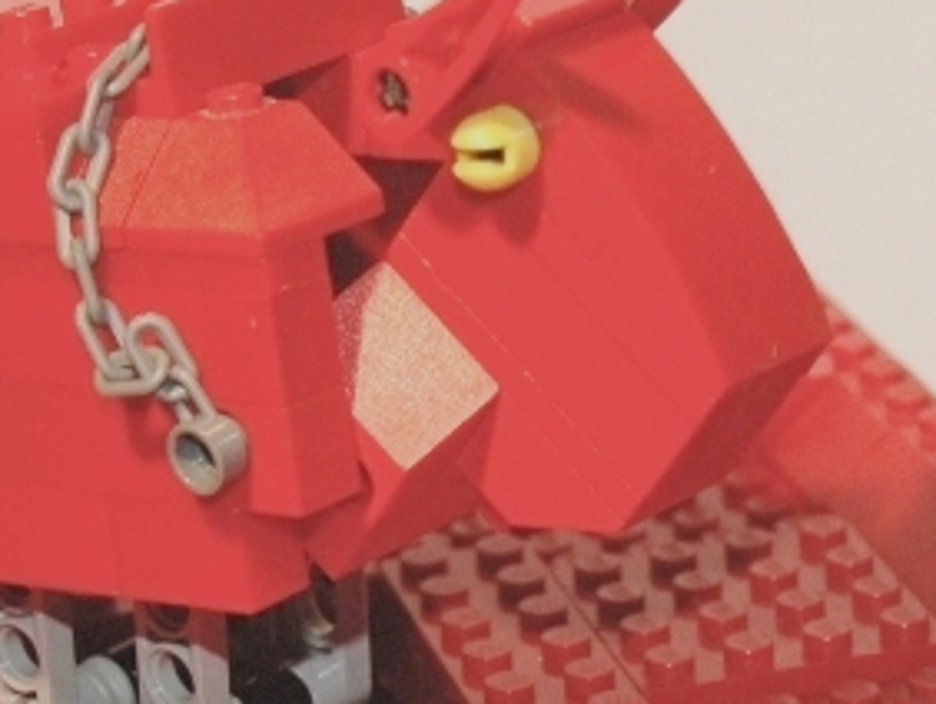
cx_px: 767
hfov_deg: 11.1
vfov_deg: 8.3
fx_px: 4817
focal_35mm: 178
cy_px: 792
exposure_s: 1/80
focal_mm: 34
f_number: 4.2
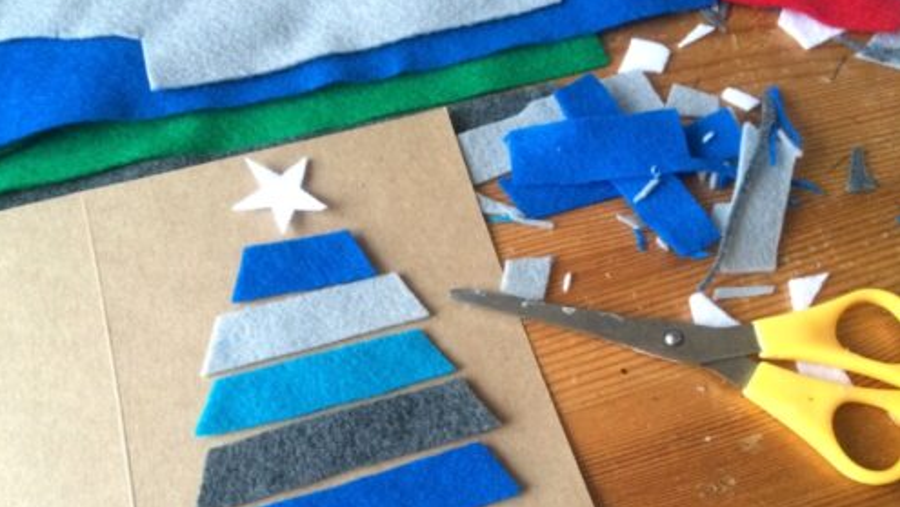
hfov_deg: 59.5
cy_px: 332
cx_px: 447
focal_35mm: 33
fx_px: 788
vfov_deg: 35.4
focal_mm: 4.12
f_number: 2.2
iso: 320
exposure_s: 1/15
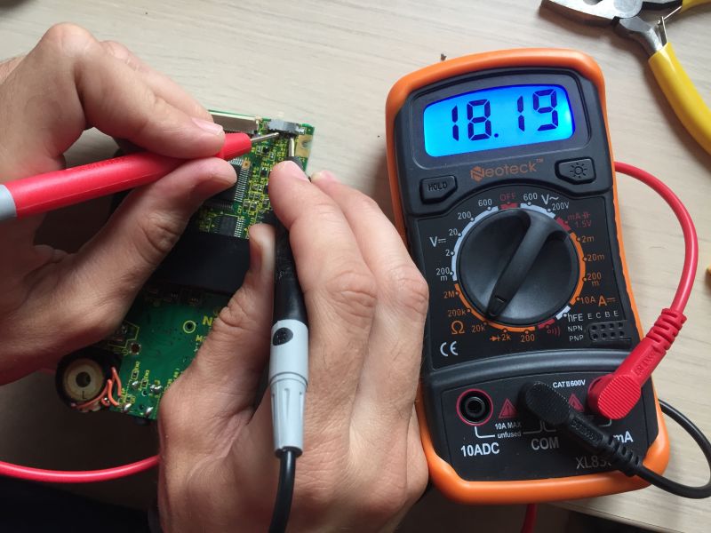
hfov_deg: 61.7
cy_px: 266
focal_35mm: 29
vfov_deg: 48.2
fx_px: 596
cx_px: 356
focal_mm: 4.15
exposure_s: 1/33
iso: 50
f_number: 2.2
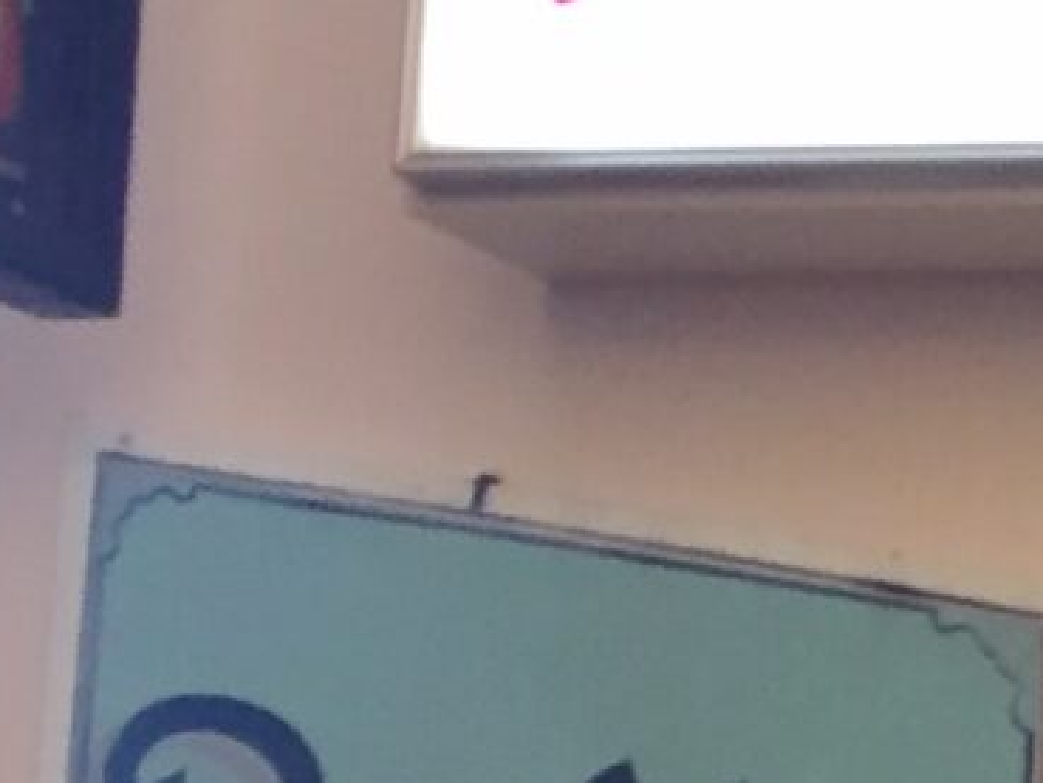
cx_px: 2725
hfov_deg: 8.7
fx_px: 6058
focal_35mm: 201
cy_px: 1266
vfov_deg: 7.2
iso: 80
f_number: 2.2
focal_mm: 4.15
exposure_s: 1/30
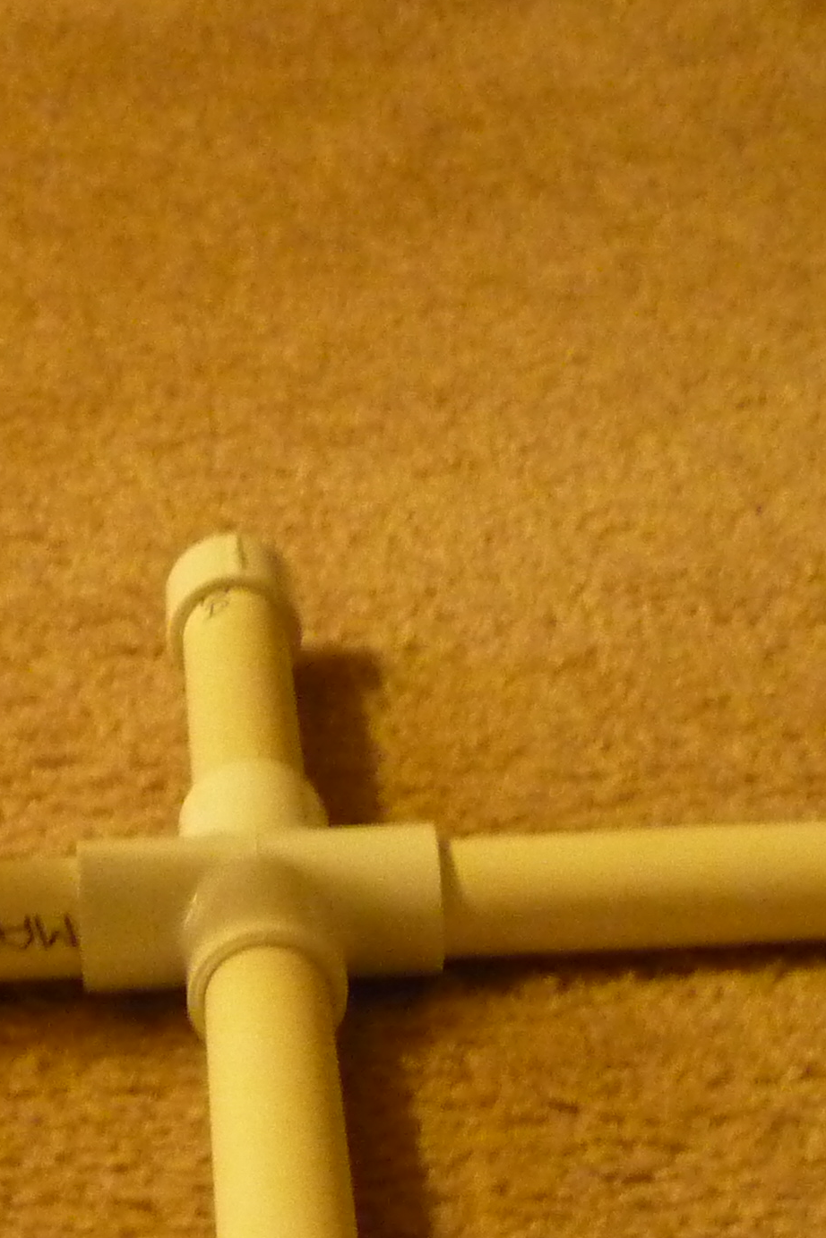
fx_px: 3577
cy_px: 876
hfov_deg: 13.2
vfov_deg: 19.5
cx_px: 361
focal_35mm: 104
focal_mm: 6.7
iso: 800
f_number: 3.9
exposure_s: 1/10
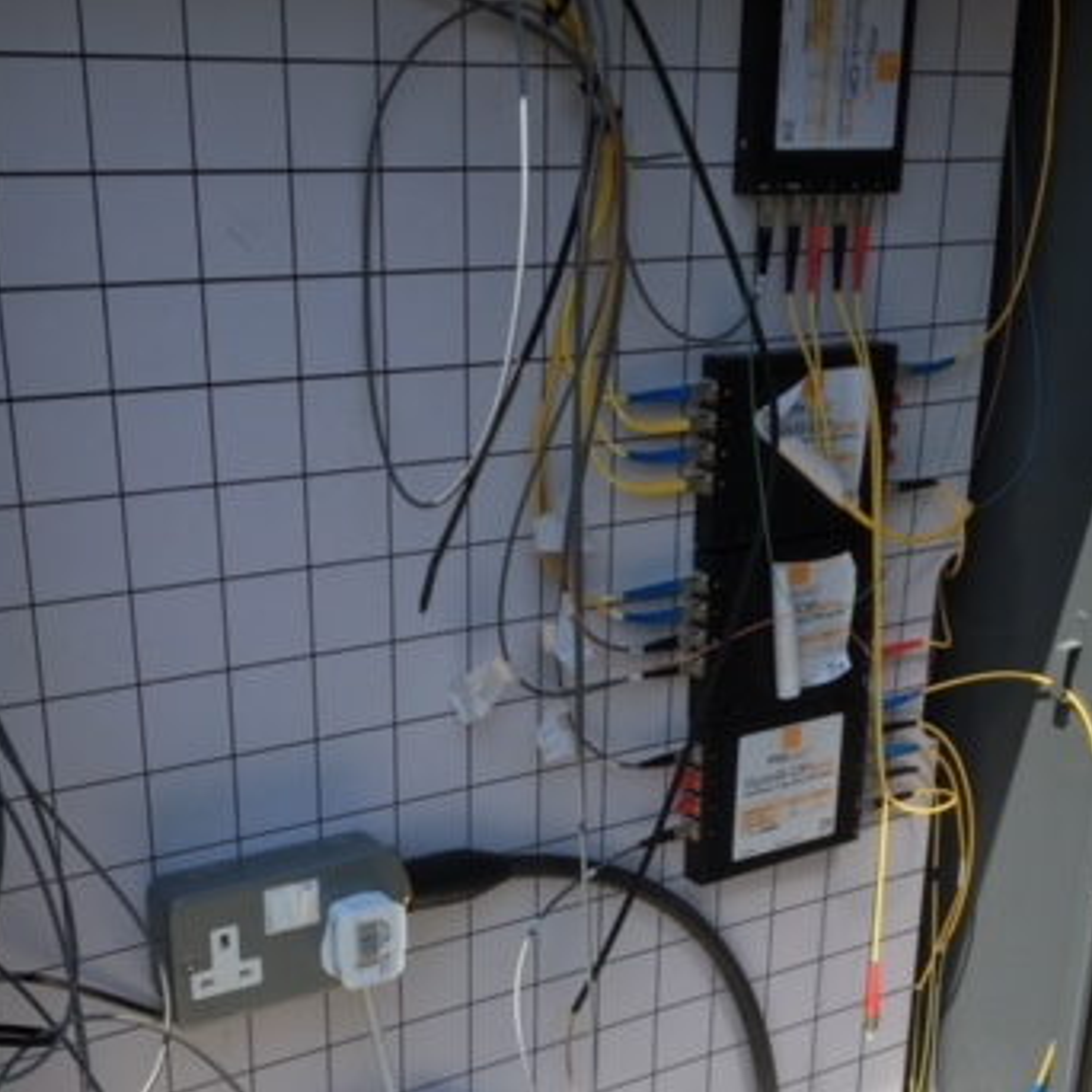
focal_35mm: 48
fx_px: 1713
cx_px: 546
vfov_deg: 34.8
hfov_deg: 35.4
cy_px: 789
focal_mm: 4.15
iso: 25
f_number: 2.2
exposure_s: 1/1131
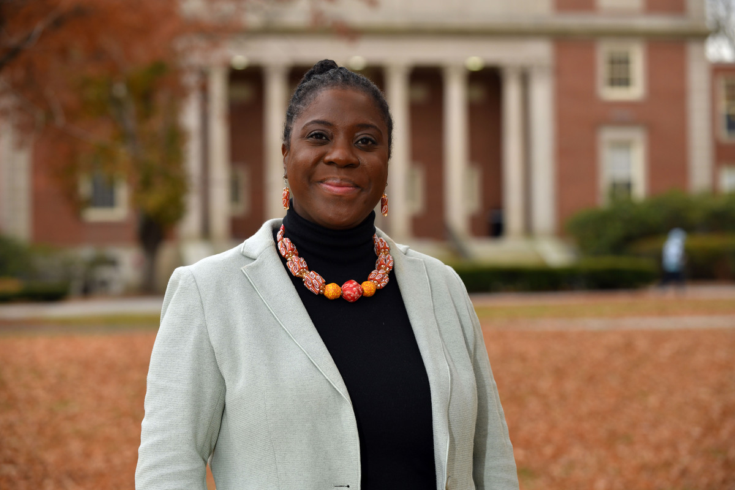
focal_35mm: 110
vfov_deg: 12.5
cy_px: 245
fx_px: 2246
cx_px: 368
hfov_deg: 18.6
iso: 360
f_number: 5
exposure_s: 1/125
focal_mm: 110
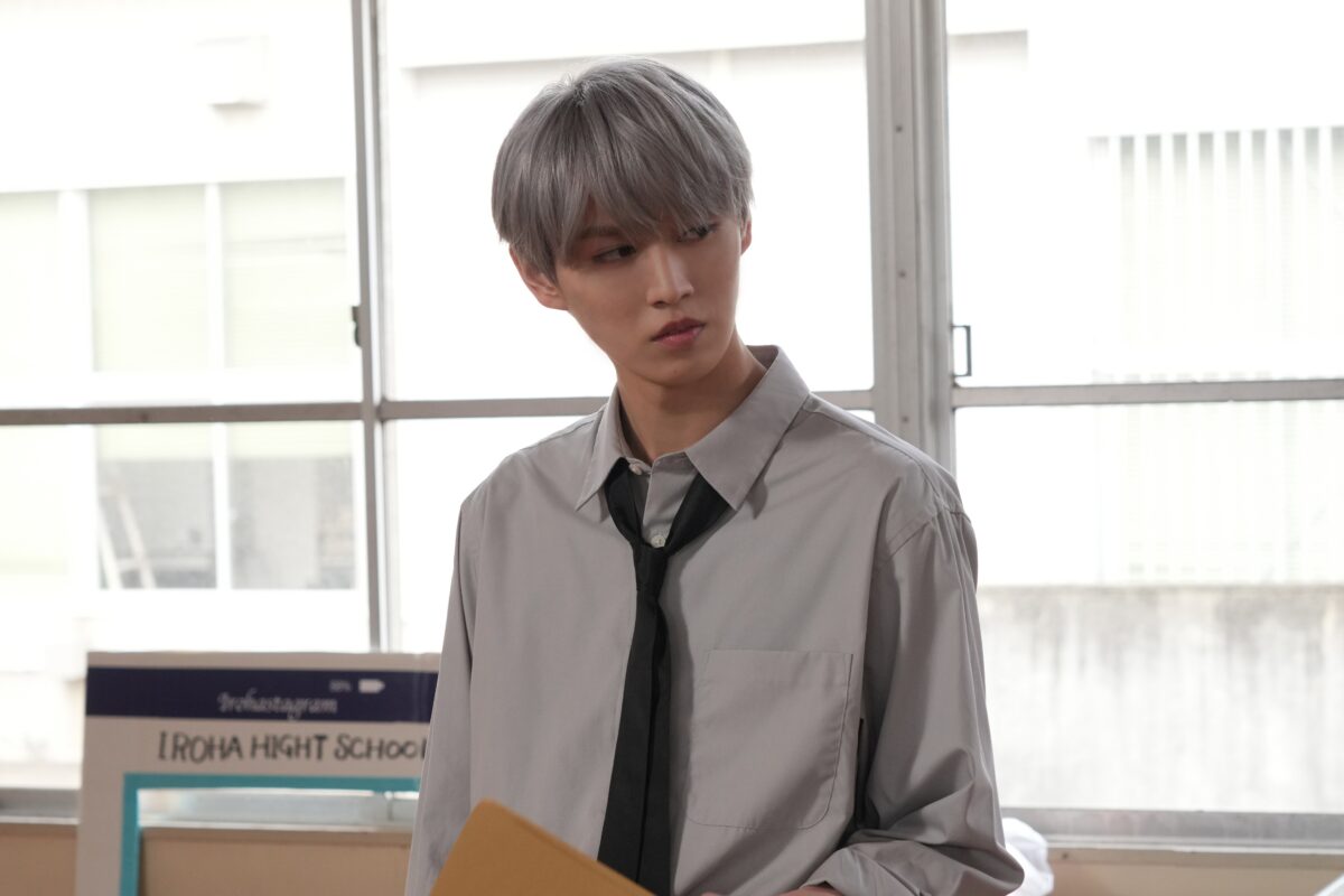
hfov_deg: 21.0
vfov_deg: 14.1
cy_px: 448
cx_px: 672
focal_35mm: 97
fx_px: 3621
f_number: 5.6
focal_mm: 65
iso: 1250
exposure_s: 1/250
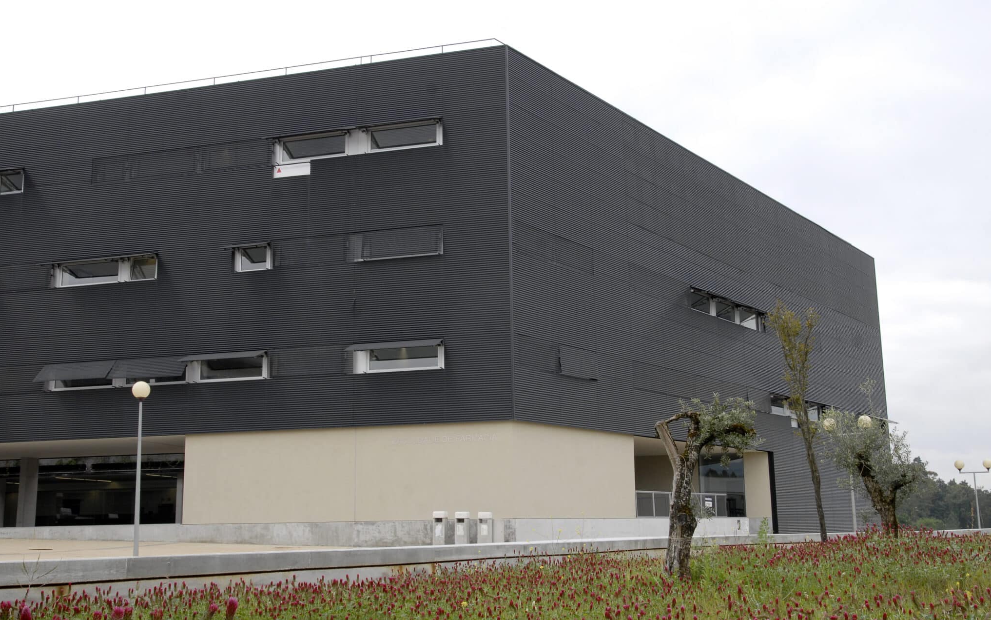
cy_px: 311
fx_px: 999
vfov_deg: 34.4
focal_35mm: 37
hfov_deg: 52.7
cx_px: 497
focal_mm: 24
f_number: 9
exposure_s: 1/100
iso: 200
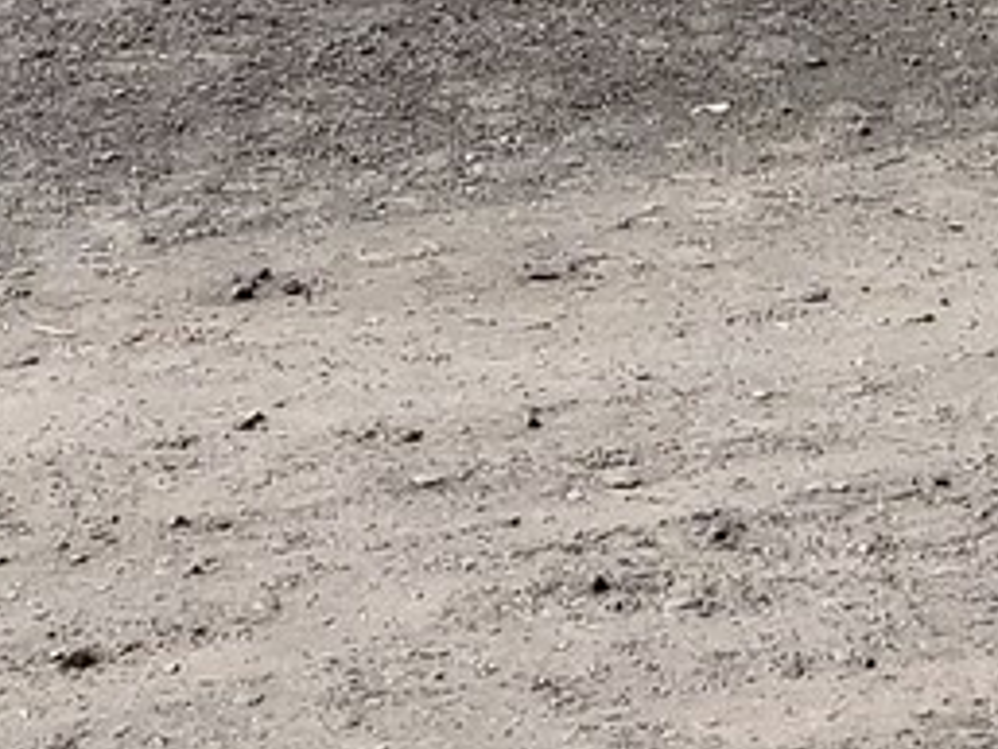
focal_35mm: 162
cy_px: -1316
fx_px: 4673
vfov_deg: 8.1
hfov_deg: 12.0
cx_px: 1068
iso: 64
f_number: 1.7
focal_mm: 3.92
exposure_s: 1/1100
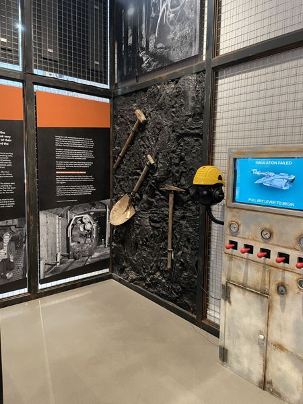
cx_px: 152
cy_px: 202
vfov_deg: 67.3
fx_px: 303
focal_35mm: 26
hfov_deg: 53.1
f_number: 1.6
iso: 500
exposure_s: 1/41
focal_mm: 4.2
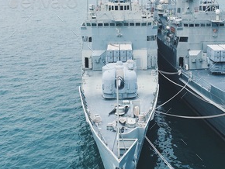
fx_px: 384
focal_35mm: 59
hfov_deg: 32.3
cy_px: 58
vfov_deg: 24.7
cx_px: 157
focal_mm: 4.15
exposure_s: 1/565
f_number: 2.2
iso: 25
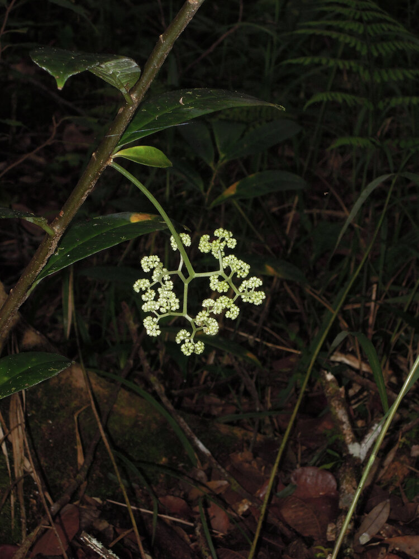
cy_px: 280
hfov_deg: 14.8
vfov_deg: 19.6
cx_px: 210
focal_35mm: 100
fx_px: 1614
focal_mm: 17.9
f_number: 5.5
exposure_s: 1/60
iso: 250
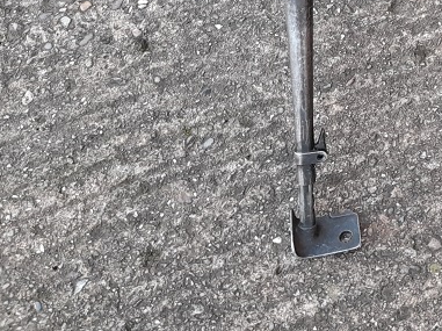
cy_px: -38
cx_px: 508
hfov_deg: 26.3
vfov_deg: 20.8
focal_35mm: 67
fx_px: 855
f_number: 2
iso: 100
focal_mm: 4.6
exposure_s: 1/50
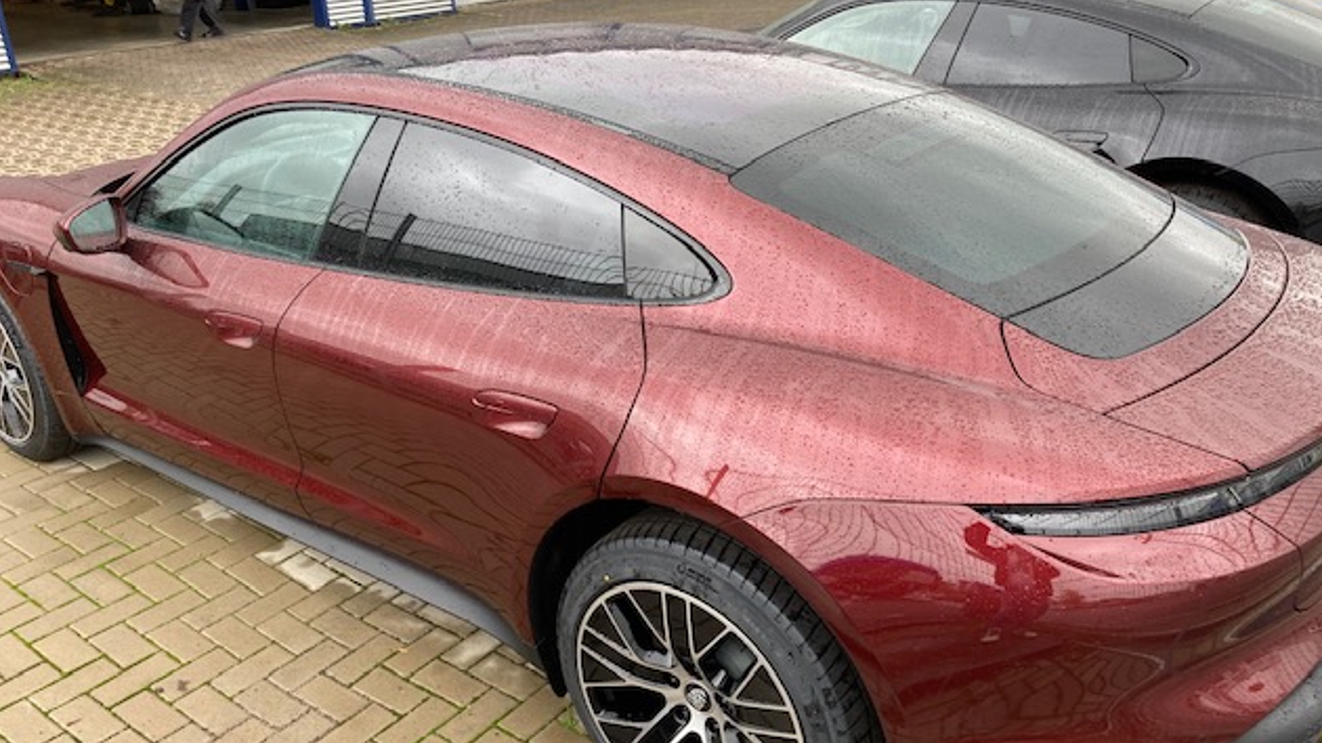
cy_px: 418
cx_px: 669
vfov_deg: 37.7
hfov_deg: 62.6
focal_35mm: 31
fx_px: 1086
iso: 32
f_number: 1.8
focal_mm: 3.99
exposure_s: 1/121
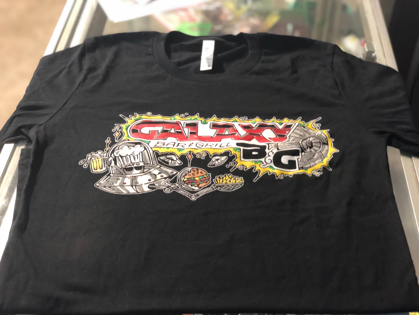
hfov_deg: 36.8
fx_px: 629
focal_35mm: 52
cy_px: 158
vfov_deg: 28.0
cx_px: 210
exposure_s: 1/8
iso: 200
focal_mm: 6
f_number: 2.4
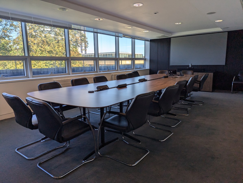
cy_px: 92
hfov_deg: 71.5
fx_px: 169
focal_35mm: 24
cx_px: 122
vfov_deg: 56.9
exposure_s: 1/370
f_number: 1.85
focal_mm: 6.81
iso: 35
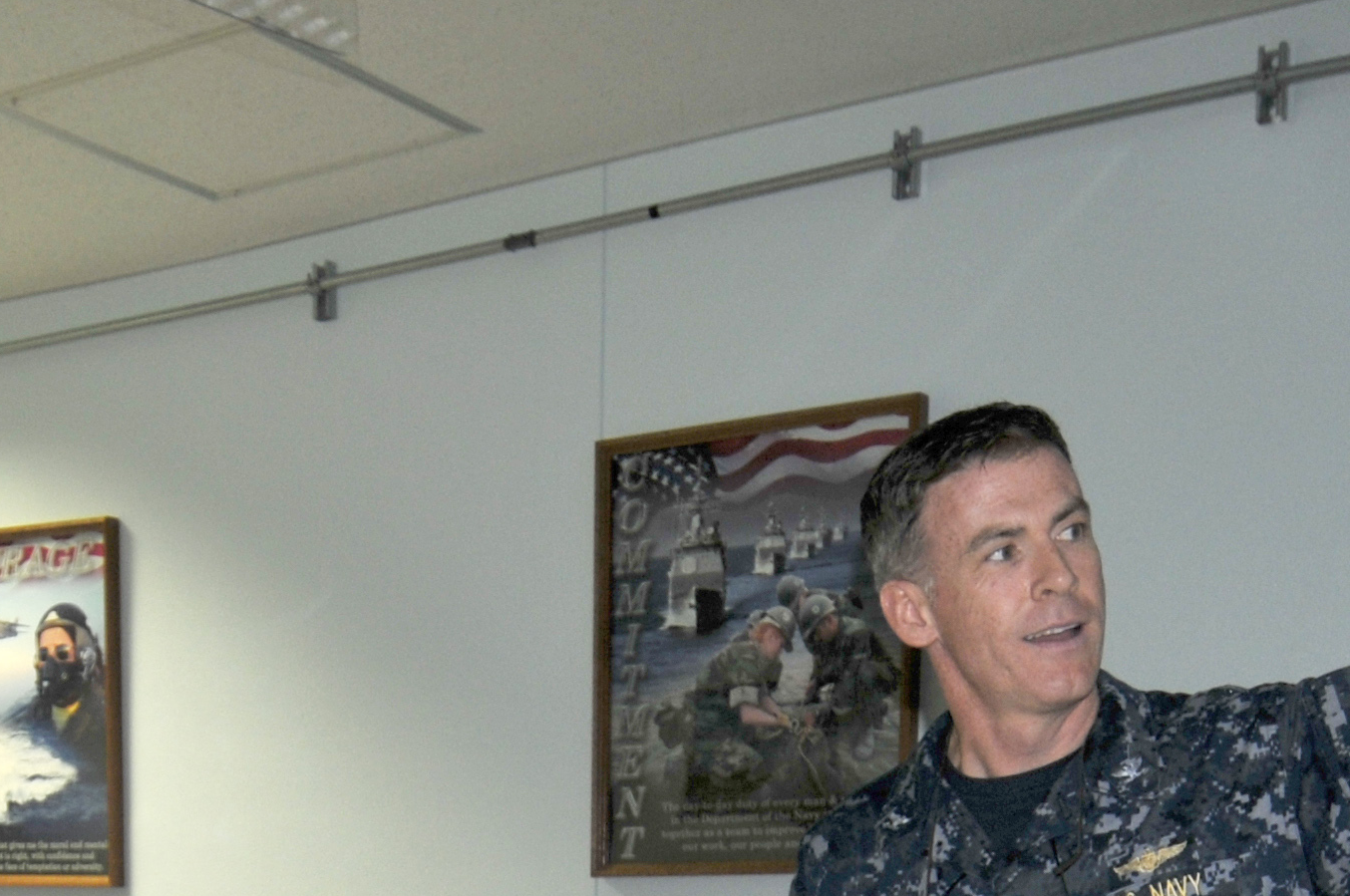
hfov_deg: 34.6
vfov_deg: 21.4
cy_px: 1170
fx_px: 2135
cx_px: 401
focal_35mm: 57
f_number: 4
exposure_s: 1/60
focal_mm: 12
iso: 200
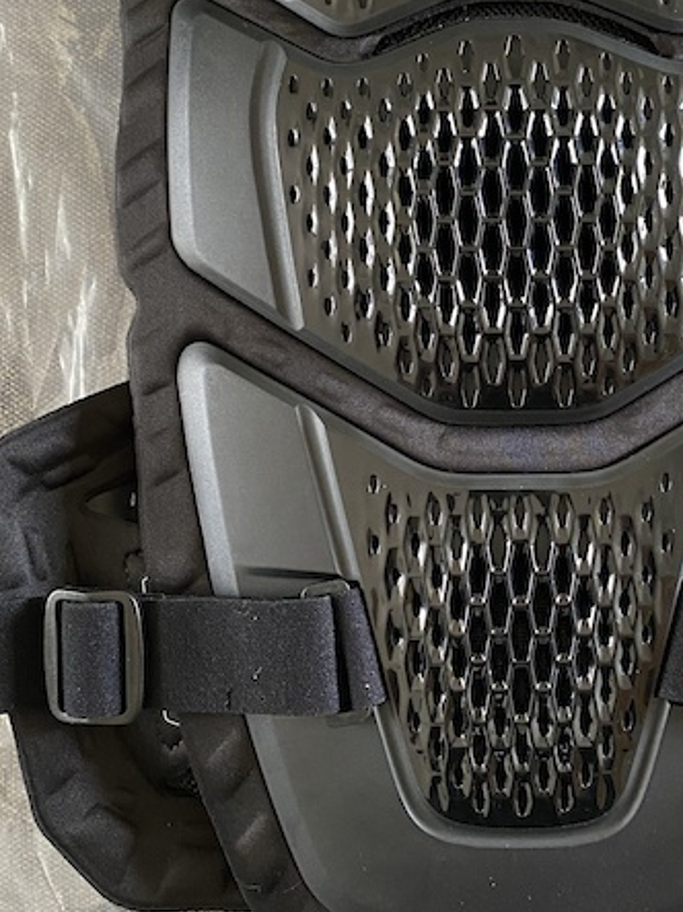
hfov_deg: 30.4
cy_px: 321
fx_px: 1237
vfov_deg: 40.1
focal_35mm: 47
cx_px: 510
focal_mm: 4.25
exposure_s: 1/60
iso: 500
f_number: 1.8
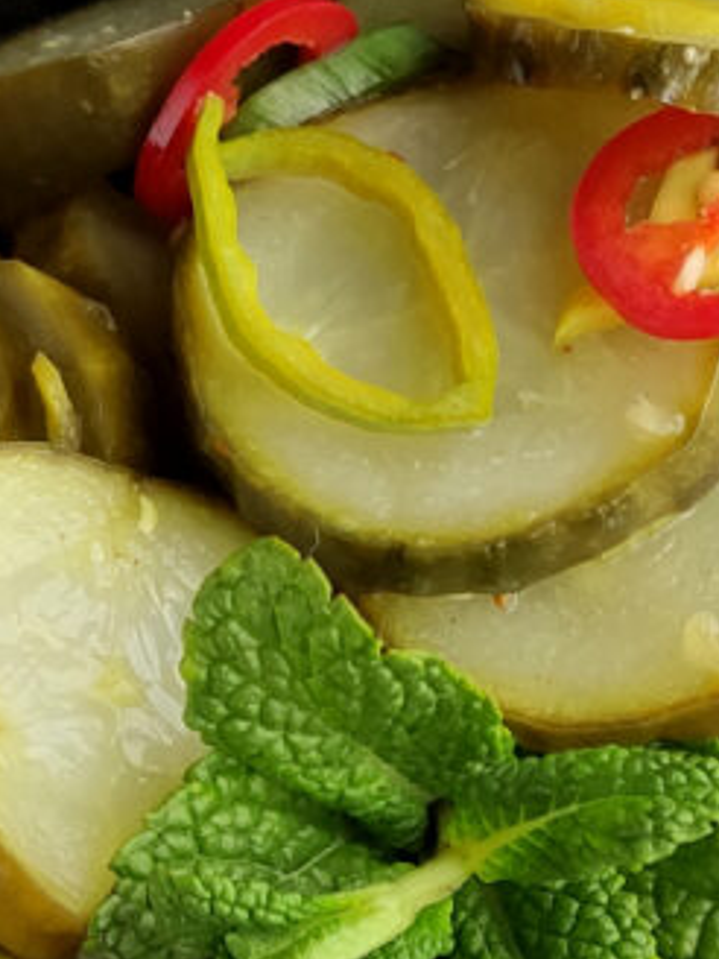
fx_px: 1800
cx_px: -76
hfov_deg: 21.4
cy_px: 902
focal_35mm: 65
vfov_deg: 28.4
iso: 65
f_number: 1.89
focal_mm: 5.43
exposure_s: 1/120
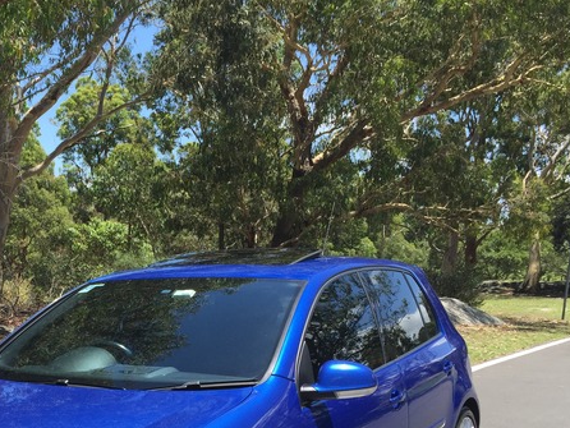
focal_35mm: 52
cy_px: 382
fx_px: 857
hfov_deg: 35.3
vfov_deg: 27.1
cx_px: 93
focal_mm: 4.15
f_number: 2.2
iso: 32
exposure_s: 1/860
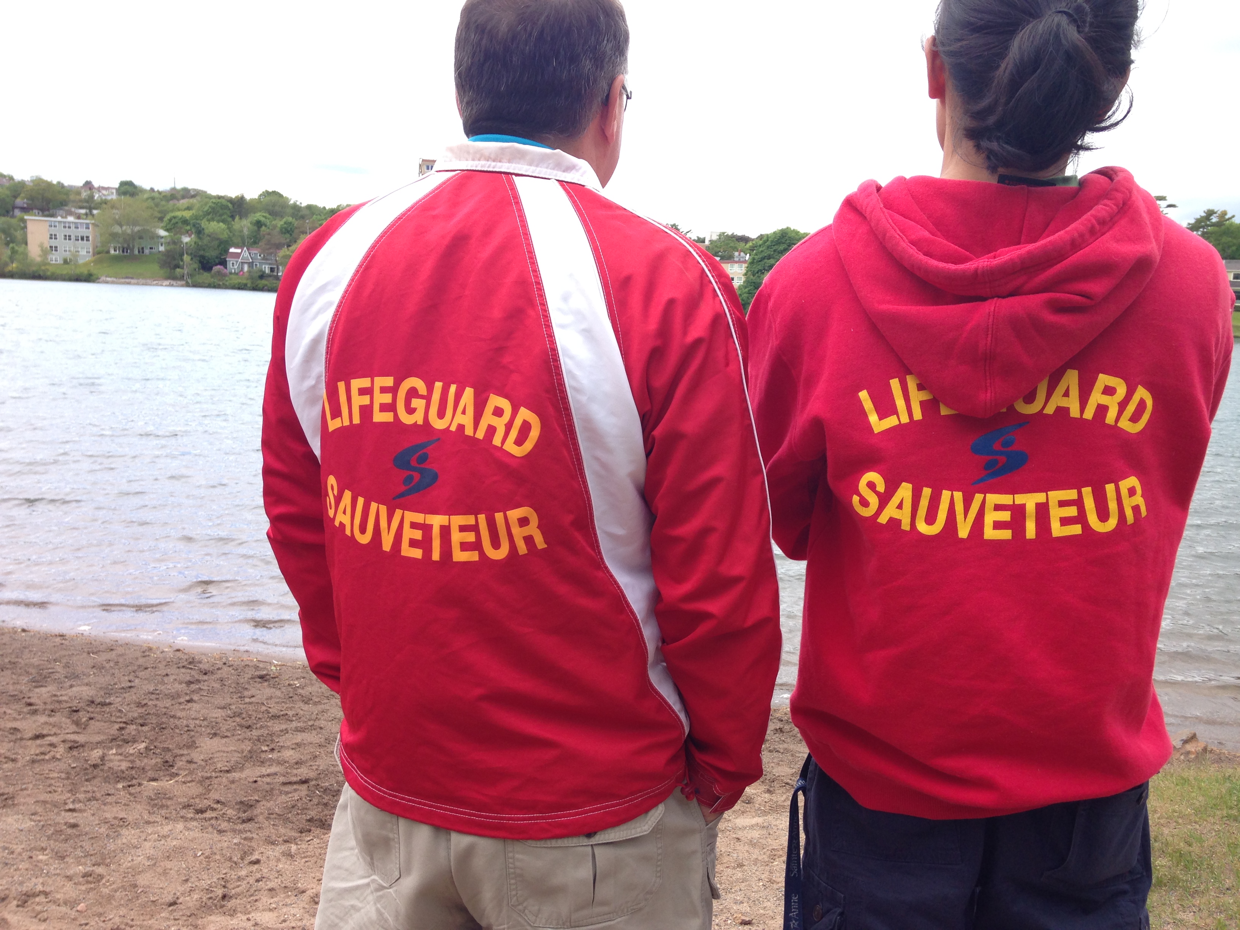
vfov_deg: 42.9
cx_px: 620
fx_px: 1182
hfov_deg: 55.4
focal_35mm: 33
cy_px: 465
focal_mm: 4.12
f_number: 2.4
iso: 50
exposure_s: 1/463
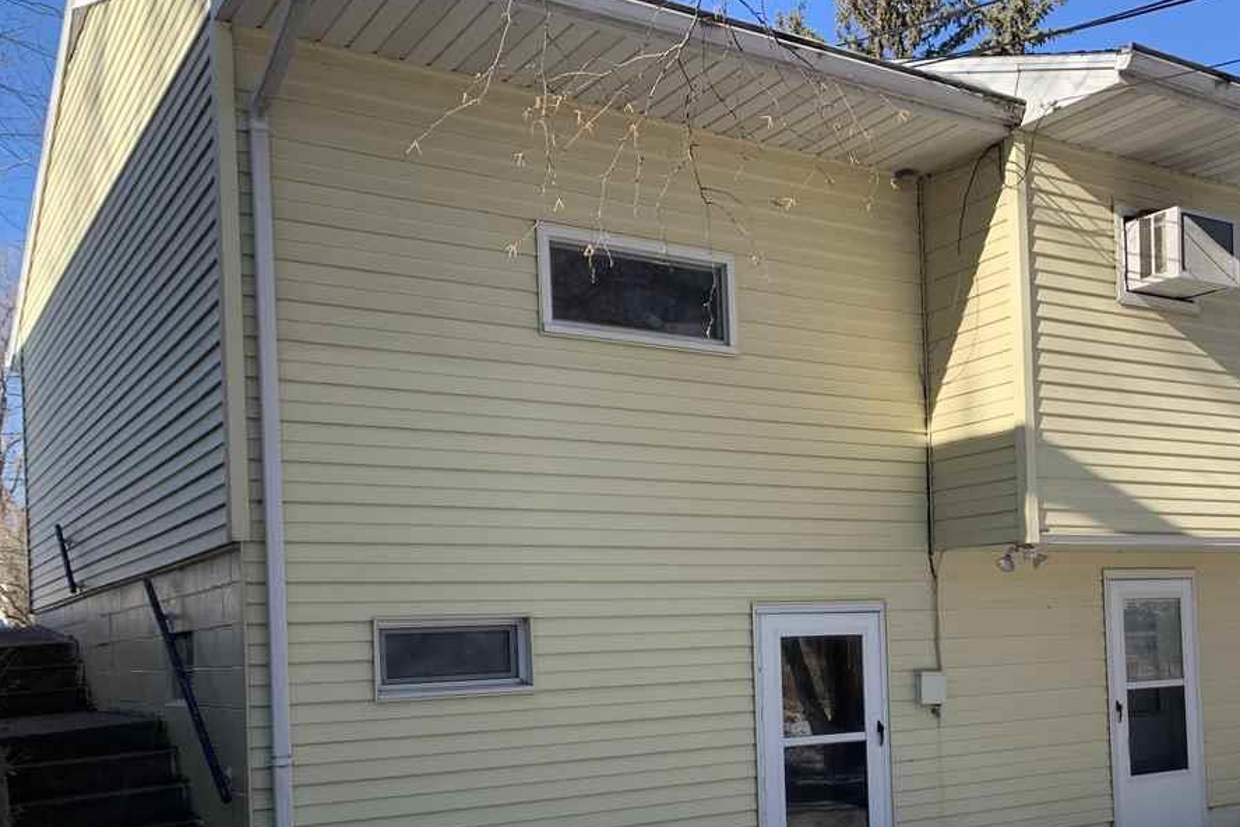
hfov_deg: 48.3
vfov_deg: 33.4
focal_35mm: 39
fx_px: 1343
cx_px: 869
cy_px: 631
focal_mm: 4.25
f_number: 1.8
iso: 25
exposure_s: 1/1021
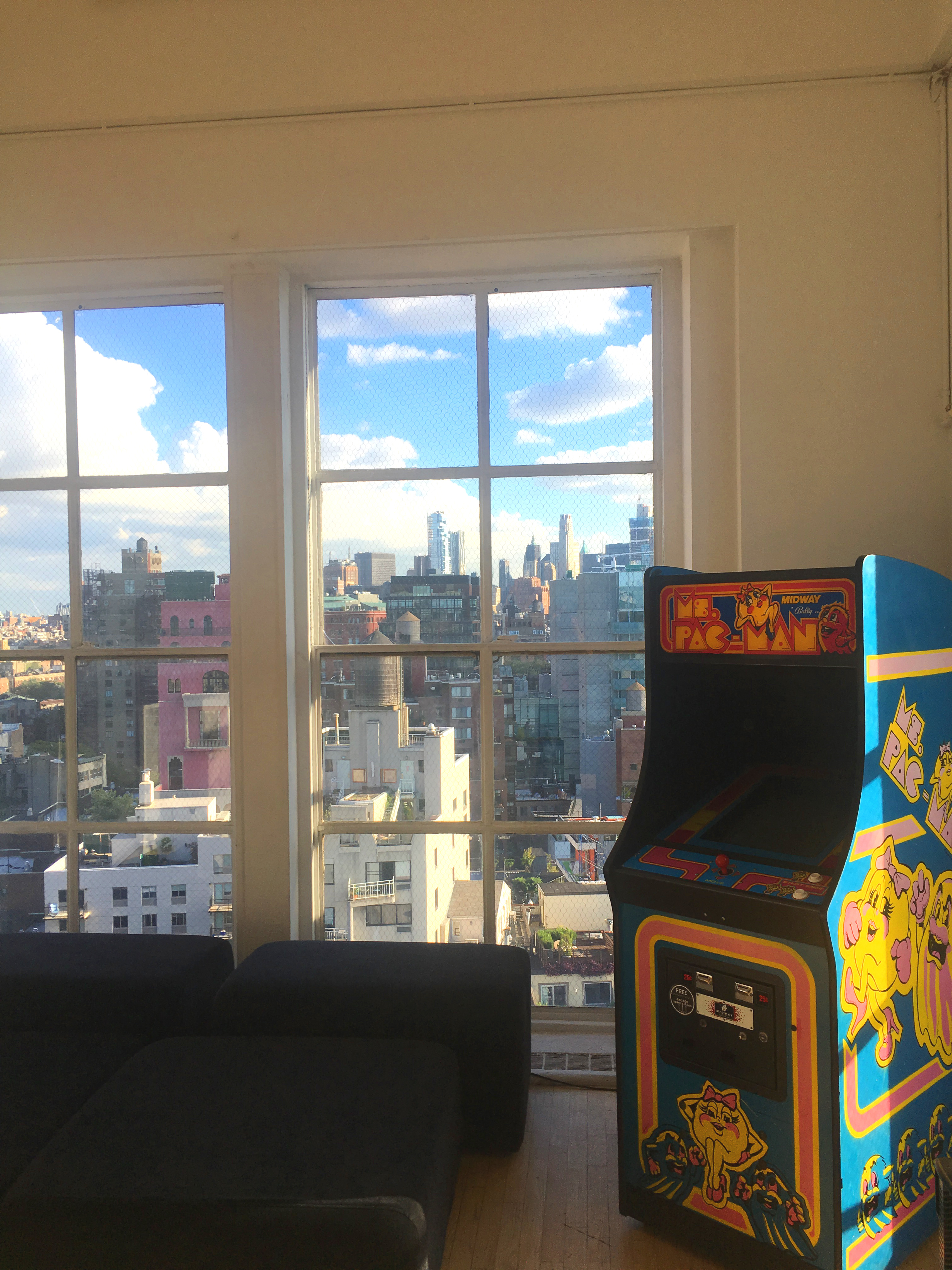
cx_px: 476
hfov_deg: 48.2
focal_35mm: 29
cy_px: 635
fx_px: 1063
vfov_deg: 61.7
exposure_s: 1/769
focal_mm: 4.15
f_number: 2.2
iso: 25
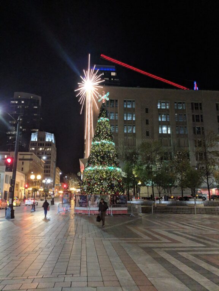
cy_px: 146
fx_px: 228
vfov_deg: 65.3
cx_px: 110
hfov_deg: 51.4
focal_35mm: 27
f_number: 1.8
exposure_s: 1/40.1
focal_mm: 4.44
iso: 400
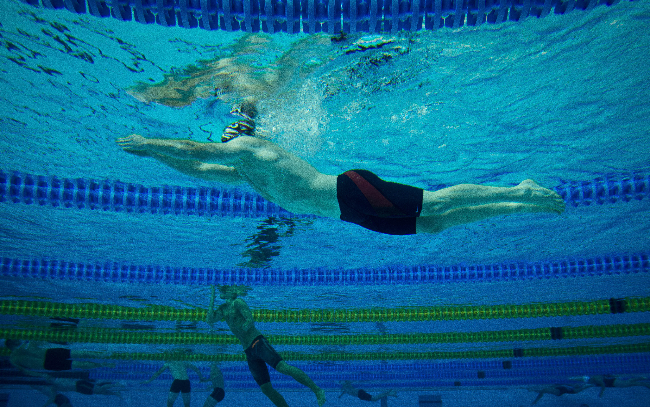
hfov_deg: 62.9
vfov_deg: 41.8
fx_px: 531
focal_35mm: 30
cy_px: 190
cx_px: 330
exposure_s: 1/320
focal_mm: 29
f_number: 5
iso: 1250
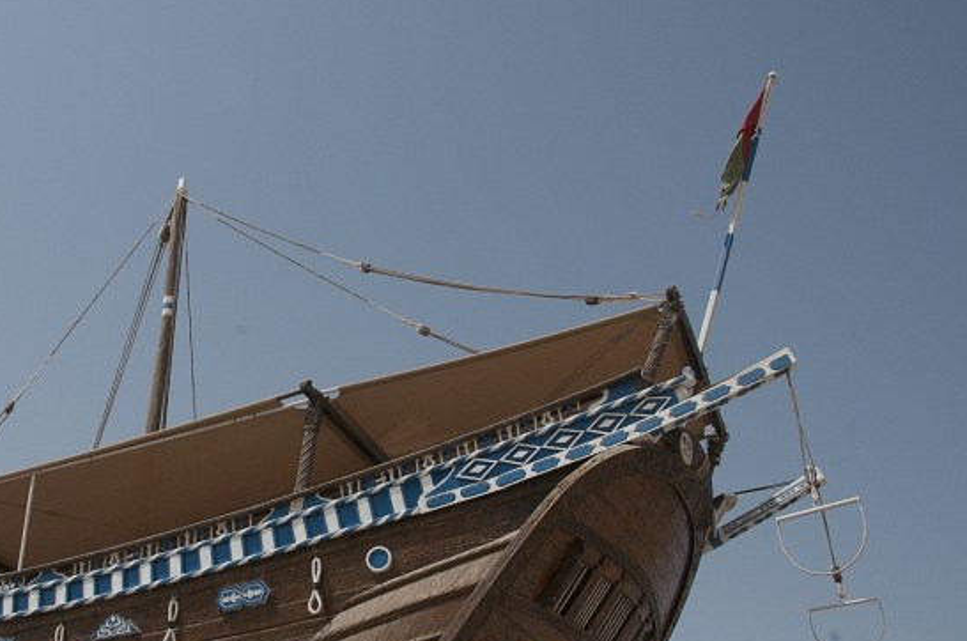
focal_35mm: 38
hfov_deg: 49.7
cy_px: 425
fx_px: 1019
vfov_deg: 34.6
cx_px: 303
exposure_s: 1/640
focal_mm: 18
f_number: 14
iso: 250
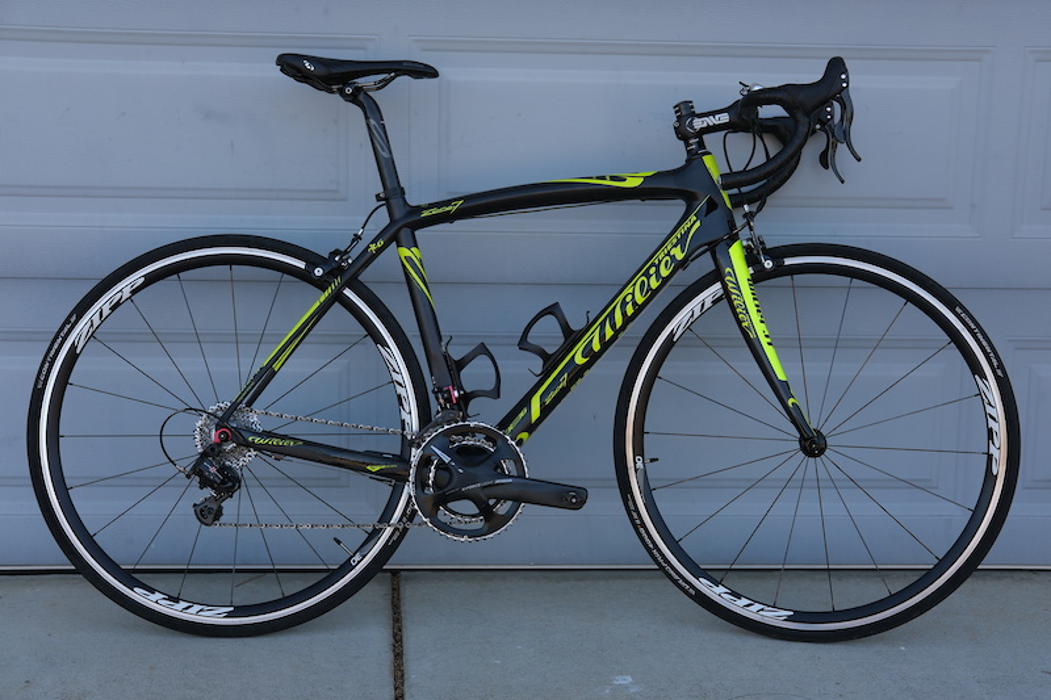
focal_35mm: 53
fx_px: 1547
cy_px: 350
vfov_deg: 25.5
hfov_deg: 37.5
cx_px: 526
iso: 160
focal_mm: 35
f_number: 8
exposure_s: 1/80
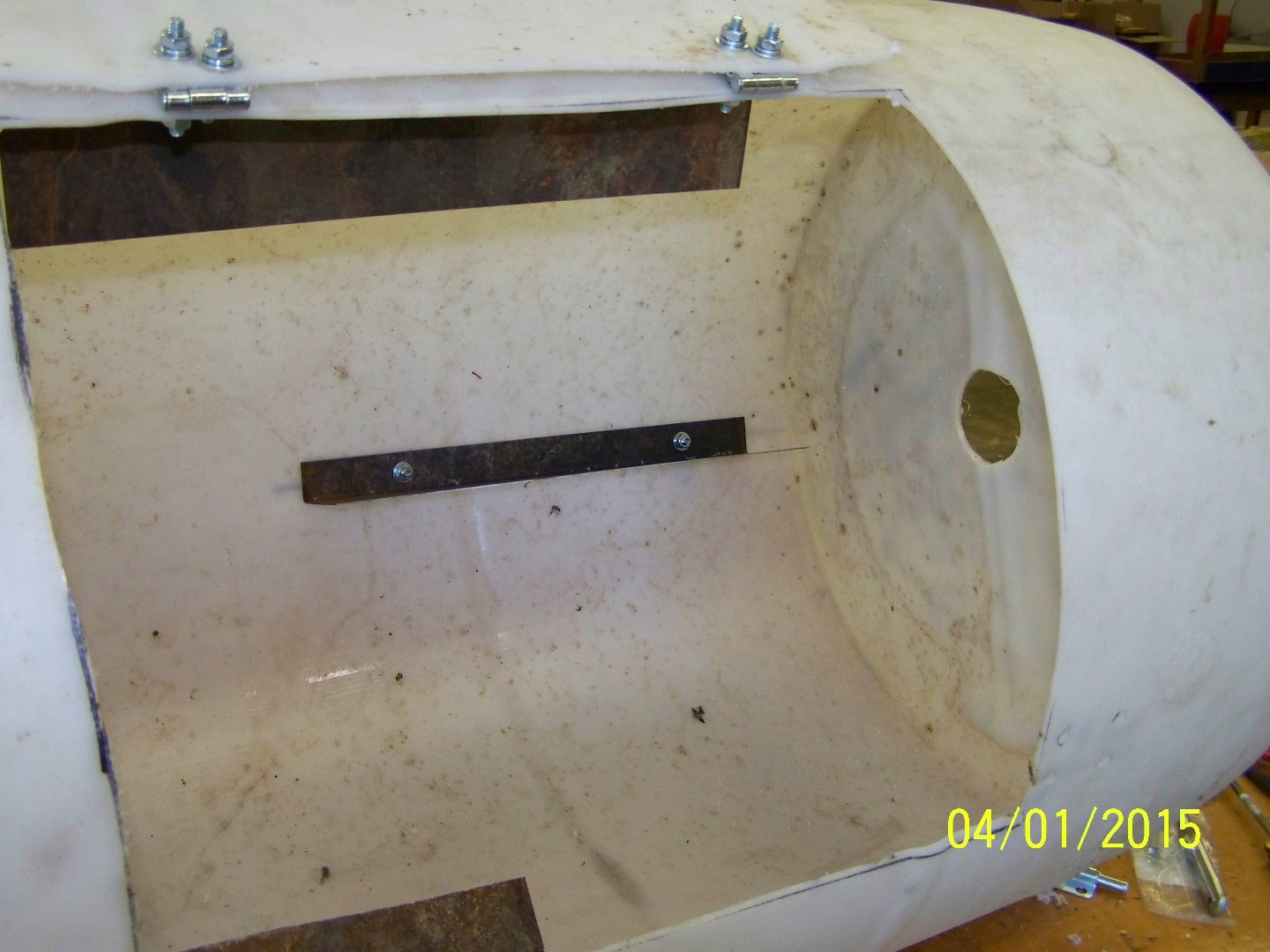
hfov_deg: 49.0
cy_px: 476
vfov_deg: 37.7
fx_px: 1394
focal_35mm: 38
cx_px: 635
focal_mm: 6.3
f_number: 2.8
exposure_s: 1/60
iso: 200
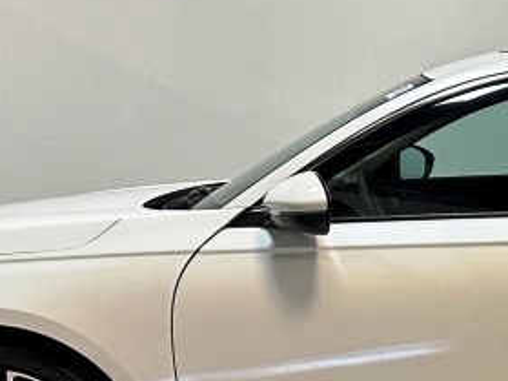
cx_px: 595
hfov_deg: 20.9
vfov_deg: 16.0
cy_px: 483
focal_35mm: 88
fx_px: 1291
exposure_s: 1/60
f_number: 1.78
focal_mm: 6.86
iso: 200
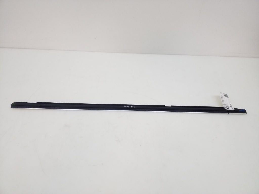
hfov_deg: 65.3
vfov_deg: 51.4
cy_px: 97
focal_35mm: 27
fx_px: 202
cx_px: 130
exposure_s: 1/50
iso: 64
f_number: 1.9
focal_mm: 3.6
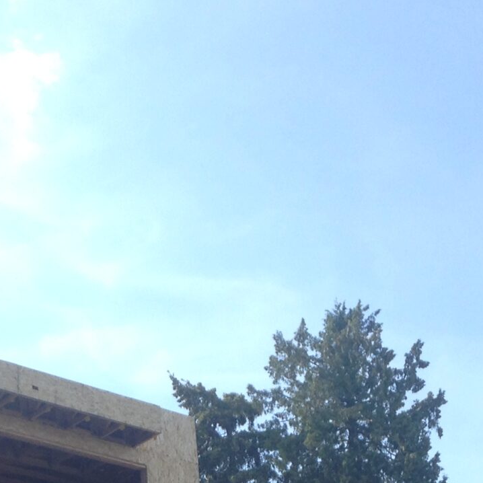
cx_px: 81
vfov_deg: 15.9
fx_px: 1642
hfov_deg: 16.6
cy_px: 634
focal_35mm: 104
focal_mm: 4.12
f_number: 2.4
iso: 50
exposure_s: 1/678
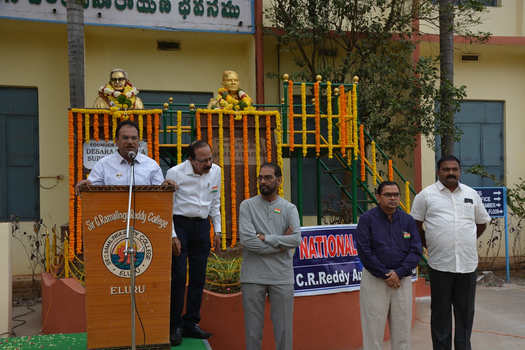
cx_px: 262
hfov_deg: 46.4
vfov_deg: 31.9
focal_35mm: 42
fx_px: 612
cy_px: 175
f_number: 7.1
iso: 200
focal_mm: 28
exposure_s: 1/200
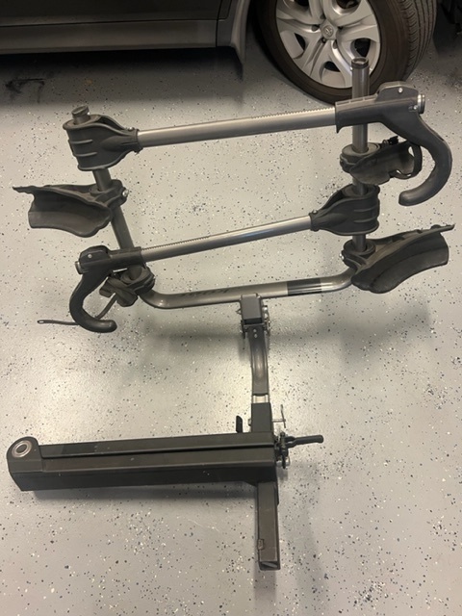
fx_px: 463
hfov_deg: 53.1
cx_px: 231
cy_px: 308
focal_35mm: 26
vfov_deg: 67.3
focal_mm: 5.7
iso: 200
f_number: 1.5
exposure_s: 1/60
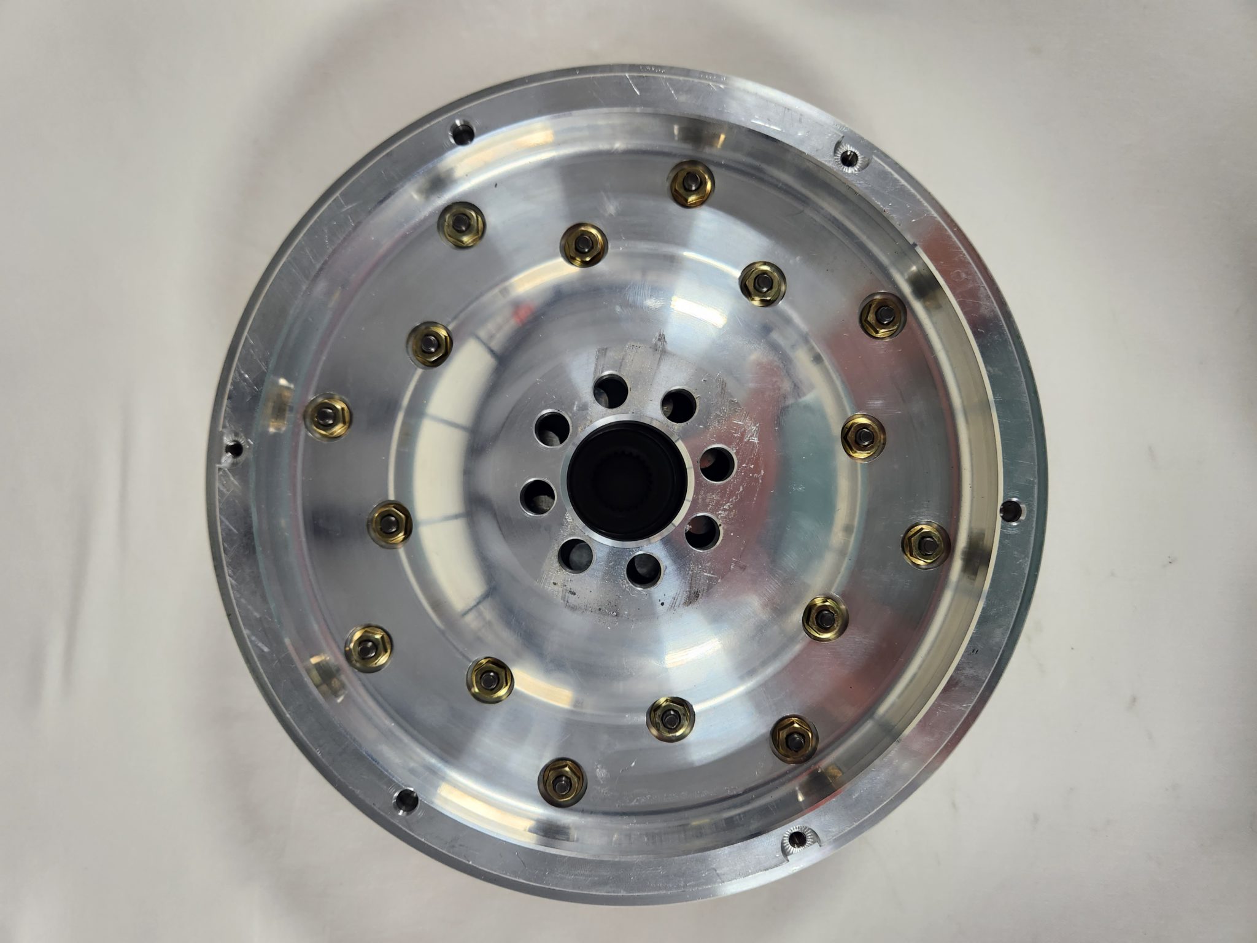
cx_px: 628
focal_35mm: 23
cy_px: 472
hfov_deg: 73.9
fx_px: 835
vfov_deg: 58.9
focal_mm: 5.4
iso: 125
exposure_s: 1/180
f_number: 1.8
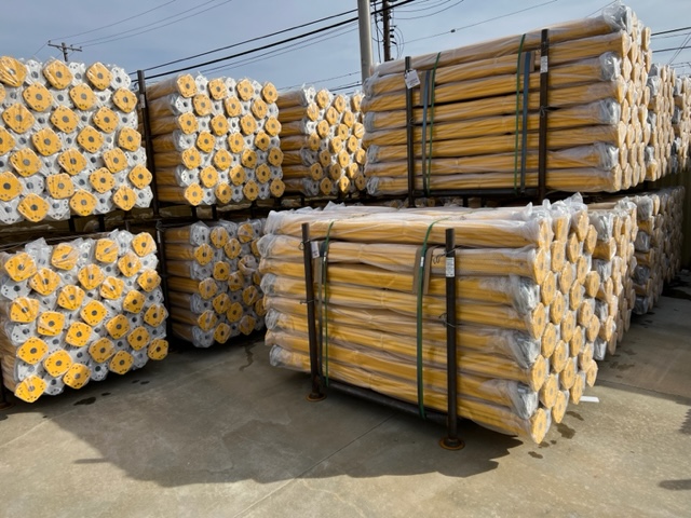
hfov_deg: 67.3
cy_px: 259
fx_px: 519
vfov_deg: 53.1
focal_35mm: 26
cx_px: 346
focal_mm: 5.7
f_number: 1.5
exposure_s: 1/3968
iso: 50
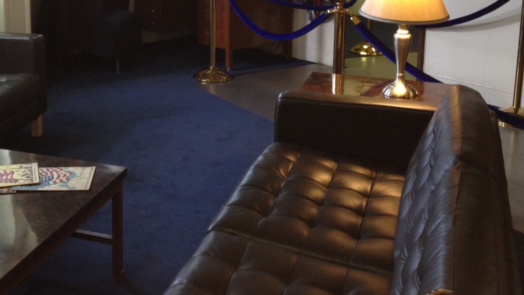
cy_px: 16
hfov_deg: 36.2
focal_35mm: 57
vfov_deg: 20.5
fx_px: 792
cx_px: 166
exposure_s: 1/20
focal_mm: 4.28
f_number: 2.4
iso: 125
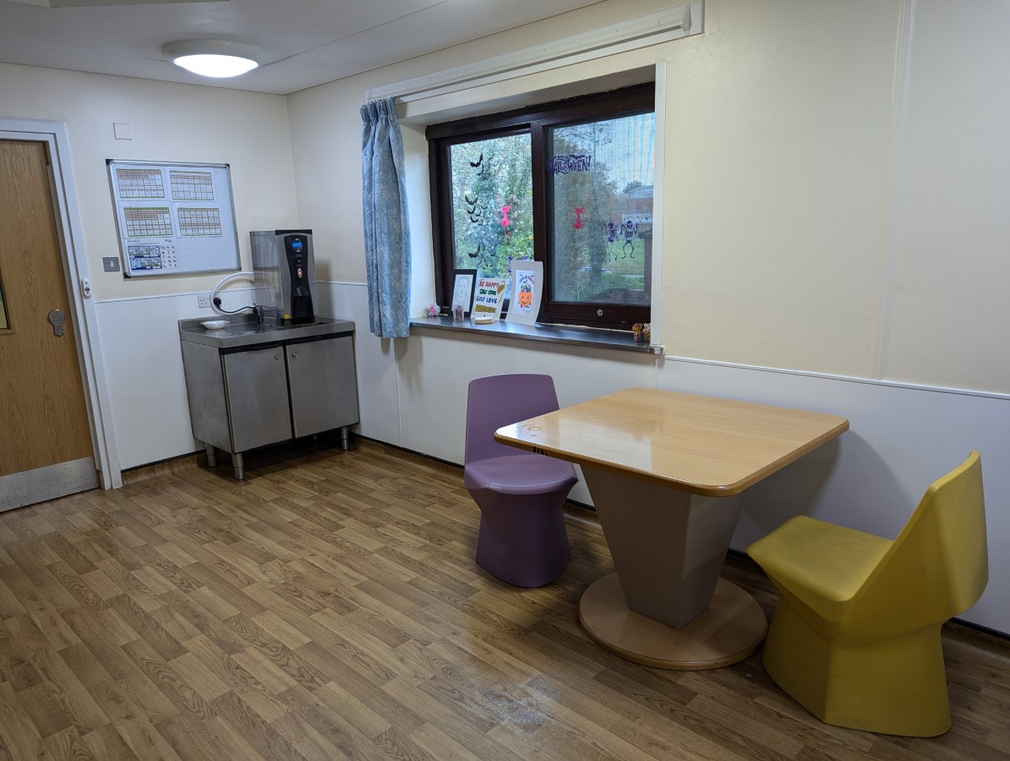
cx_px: 505
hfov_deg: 71.5
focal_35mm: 24
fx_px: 701
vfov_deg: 56.9
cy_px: 380
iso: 43
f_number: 1.85
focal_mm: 6.81
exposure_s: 1/29.3
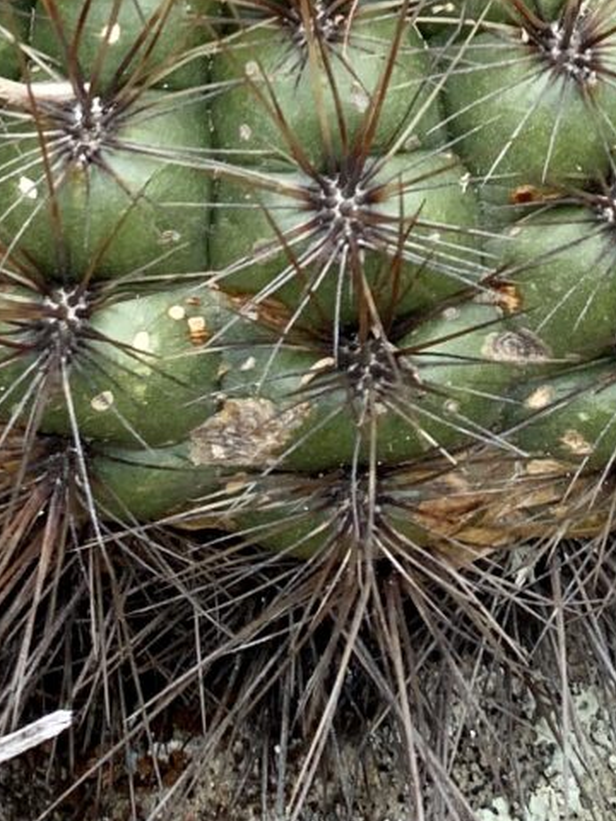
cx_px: 337
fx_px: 2634
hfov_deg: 13.3
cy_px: -501
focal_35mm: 111
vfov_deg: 15.9
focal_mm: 4.25
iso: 25
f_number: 1.8
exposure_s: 1/315
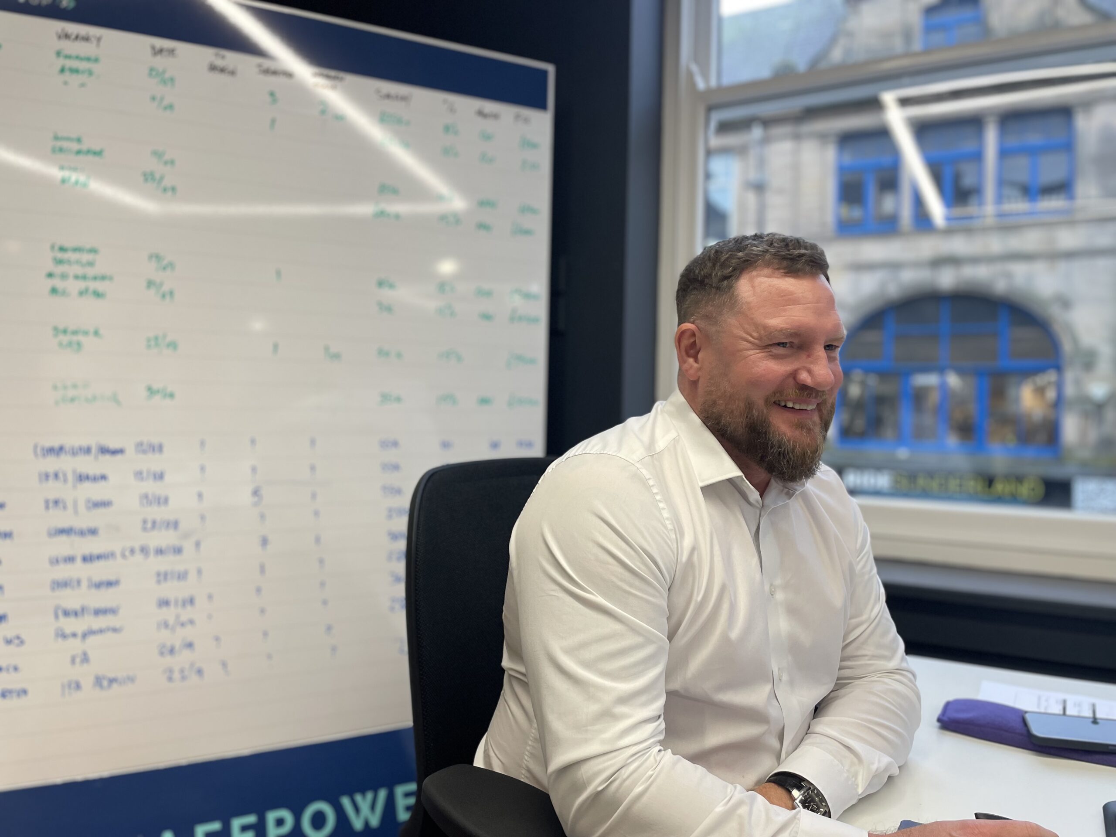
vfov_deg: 53.1
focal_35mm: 26
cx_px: 558
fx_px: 838
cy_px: 418
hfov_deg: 67.3
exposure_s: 1/100
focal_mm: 4.2
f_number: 1.6
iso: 80
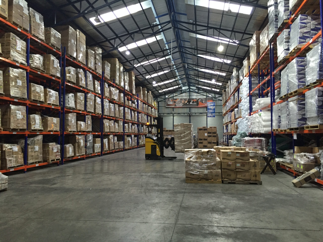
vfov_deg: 48.2
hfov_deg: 61.7
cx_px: 162
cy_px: 121
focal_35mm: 29
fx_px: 271
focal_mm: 4.15
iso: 160
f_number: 2.2
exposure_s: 1/30
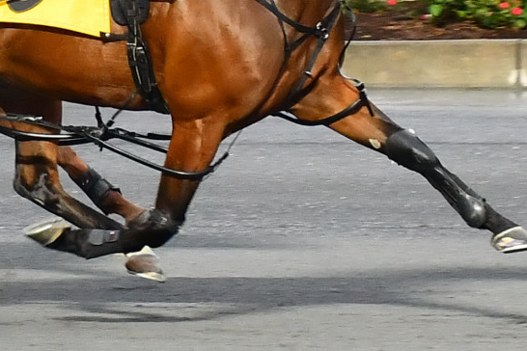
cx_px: 4
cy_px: 66
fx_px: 2445
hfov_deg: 12.2
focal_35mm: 167
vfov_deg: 8.2
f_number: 5.6
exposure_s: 1/500
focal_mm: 38
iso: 1000
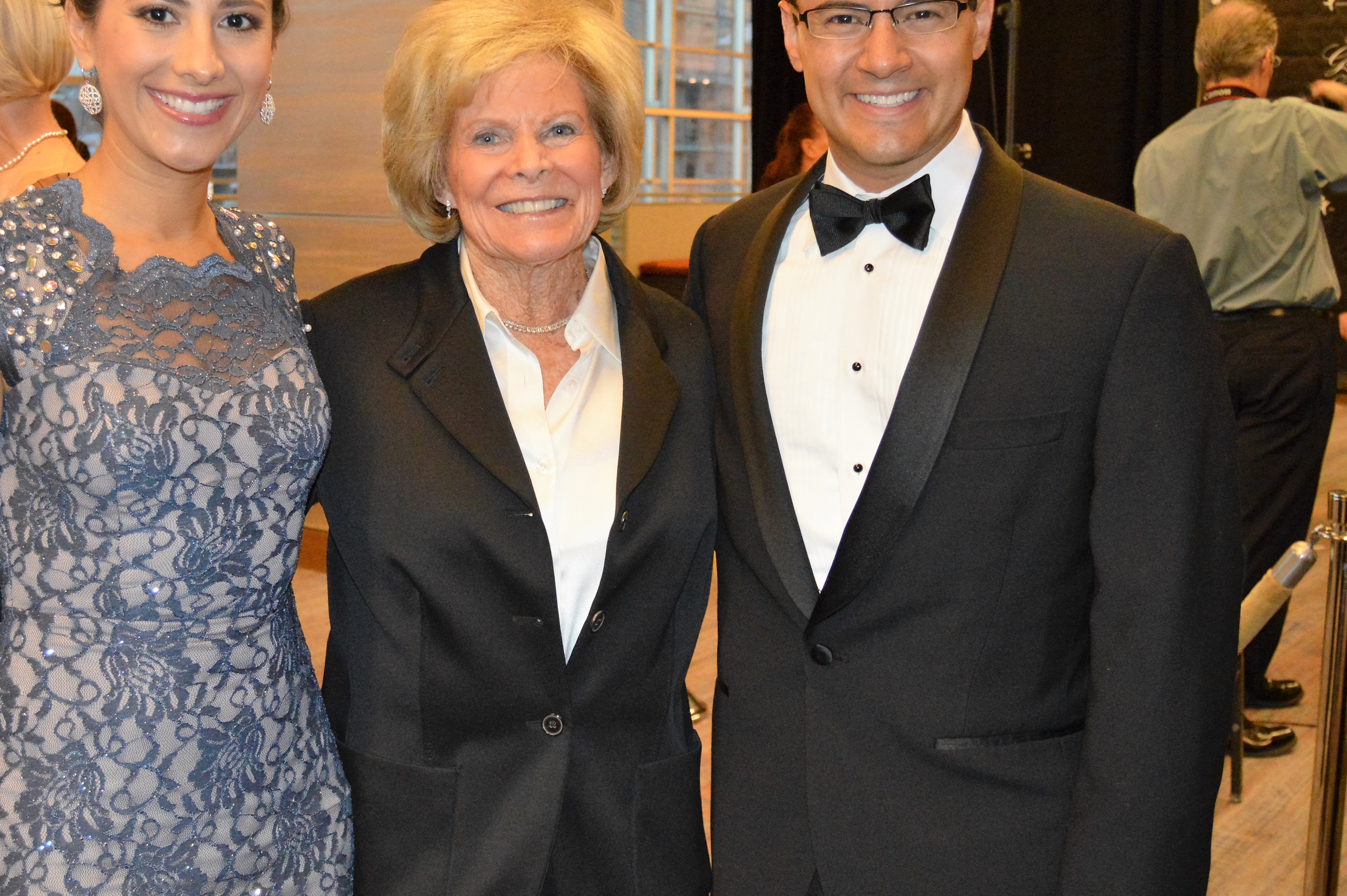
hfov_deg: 45.2
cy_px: 337
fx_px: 1607
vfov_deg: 31.0
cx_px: 521
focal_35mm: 43
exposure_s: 1/60
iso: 2500
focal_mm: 22
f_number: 3.5
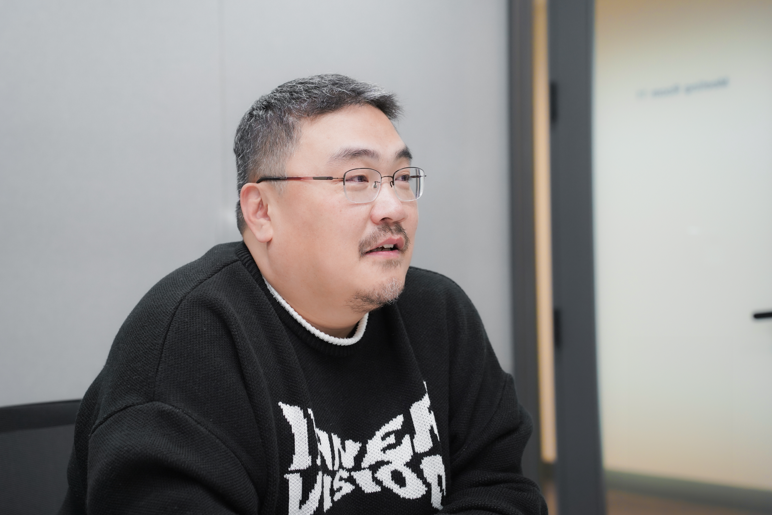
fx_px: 1329
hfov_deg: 32.4
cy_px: 248
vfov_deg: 21.9
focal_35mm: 62
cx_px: 368
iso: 500
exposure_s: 1/60
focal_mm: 59
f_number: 3.5
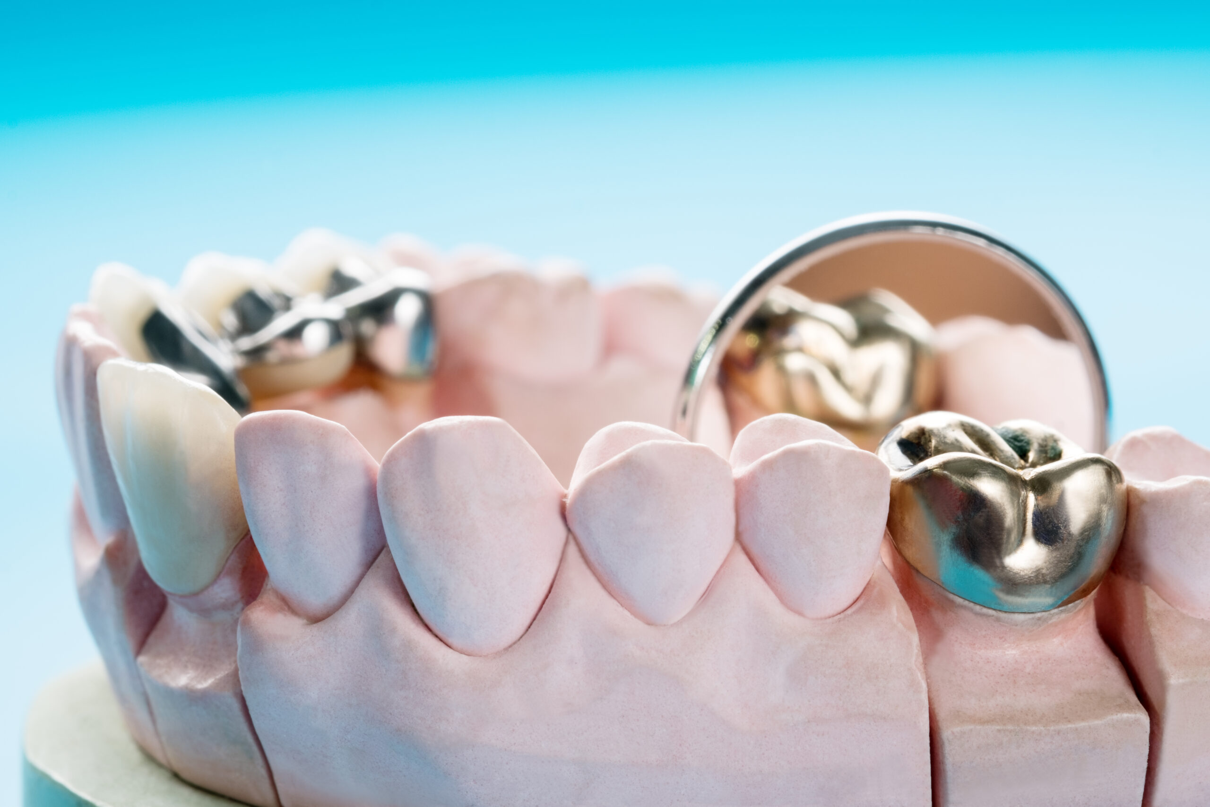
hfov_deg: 22.6
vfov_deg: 15.2
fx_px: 3025
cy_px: 404
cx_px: 605
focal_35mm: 90
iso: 200
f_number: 13
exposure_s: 2
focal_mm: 60
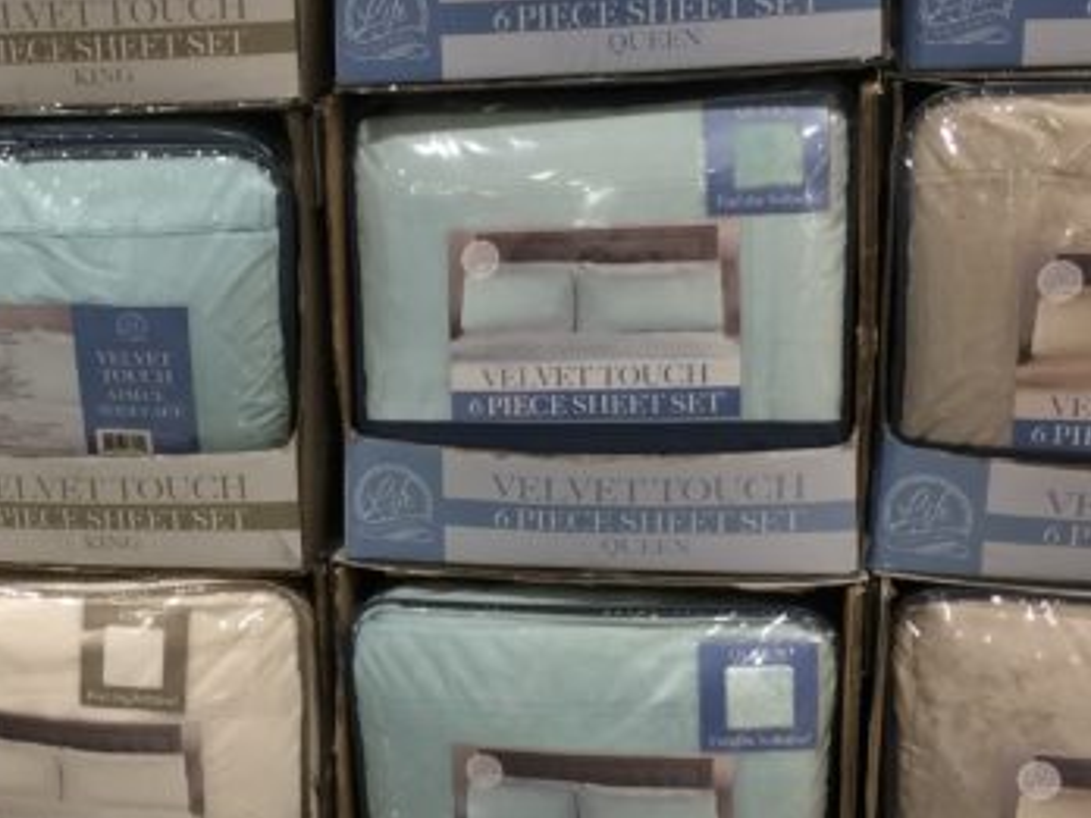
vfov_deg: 22.9
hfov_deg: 29.6
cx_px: 213
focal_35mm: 64
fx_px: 2017
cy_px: 445
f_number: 2.2
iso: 100
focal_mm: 4.15
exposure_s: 1/33
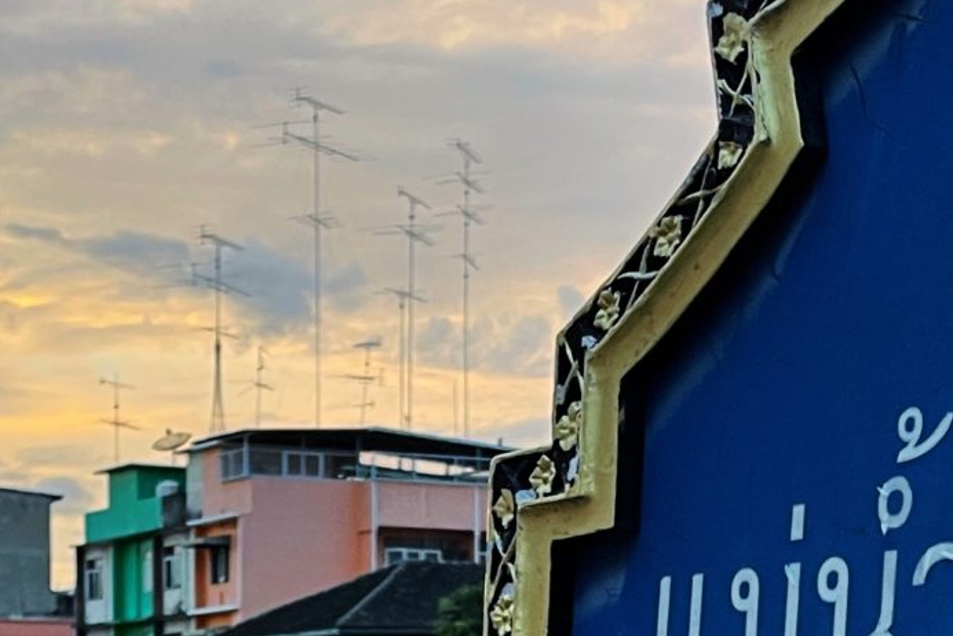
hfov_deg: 20.3
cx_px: 308
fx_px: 2648
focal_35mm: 100
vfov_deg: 13.1
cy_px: 889
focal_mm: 5.1
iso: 125
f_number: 1.6
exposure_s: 1/50
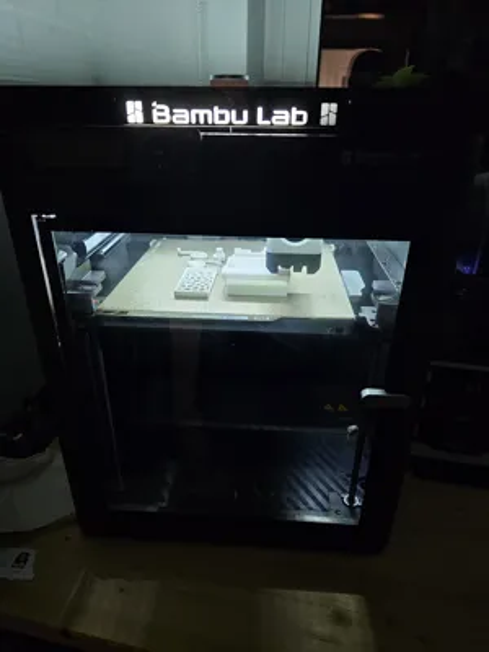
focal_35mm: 23
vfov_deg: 73.9
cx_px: 244
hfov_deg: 58.9
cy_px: 326
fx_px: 433
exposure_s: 1/50
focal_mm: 6.3
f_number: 1.7
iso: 640
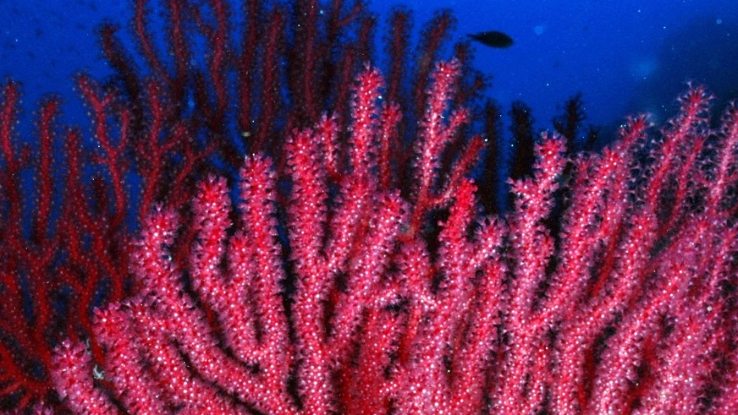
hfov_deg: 38.5
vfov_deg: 22.0
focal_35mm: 54
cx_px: 348
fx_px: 1057
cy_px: 332
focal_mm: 20
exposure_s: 1/60
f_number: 13
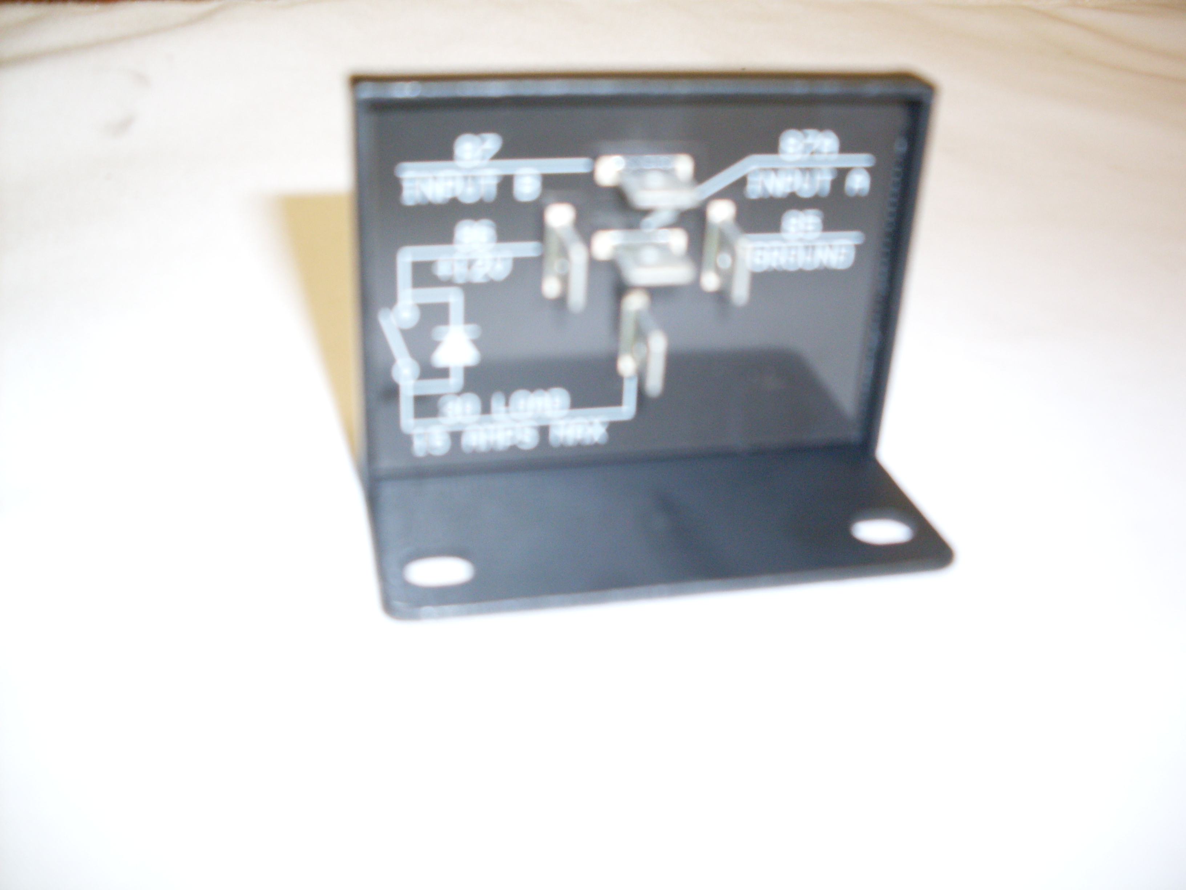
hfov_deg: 49.0
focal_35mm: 38
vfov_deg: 37.7
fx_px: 1302
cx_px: 593
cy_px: 445
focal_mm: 6.3
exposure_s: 1/45
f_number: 2.8
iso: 100
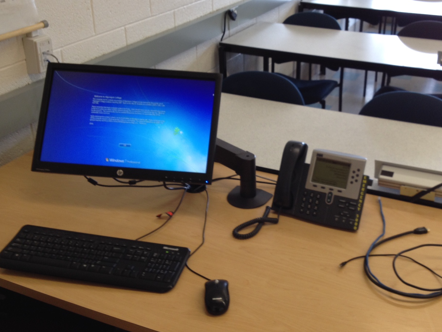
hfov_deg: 40.1
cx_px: 278
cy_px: 164
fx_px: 600
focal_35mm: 47
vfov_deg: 30.9
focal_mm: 4.28
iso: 50
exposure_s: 1/20
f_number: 2.4
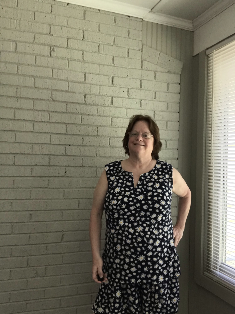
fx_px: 299
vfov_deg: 55.3
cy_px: 158
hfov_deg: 42.9
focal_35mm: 33
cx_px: 121
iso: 50
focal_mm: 2.87
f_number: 2.2
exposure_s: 1/30
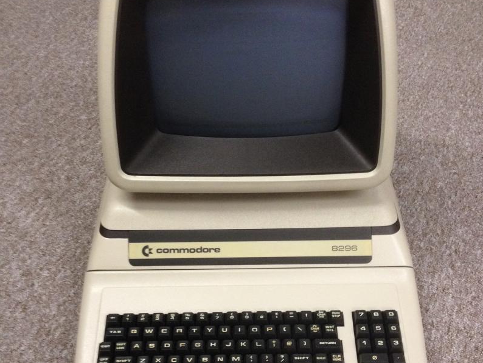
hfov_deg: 40.4
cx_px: 243
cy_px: 229
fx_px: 656
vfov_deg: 30.8
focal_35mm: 47
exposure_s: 1/20
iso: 200
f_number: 2.4
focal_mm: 4.28
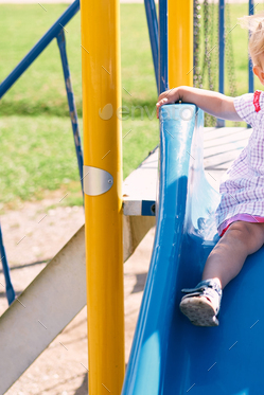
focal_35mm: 83
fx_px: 912
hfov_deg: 15.9
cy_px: 104
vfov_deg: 24.2
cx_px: 302
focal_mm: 35
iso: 100
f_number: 2
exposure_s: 1/1250
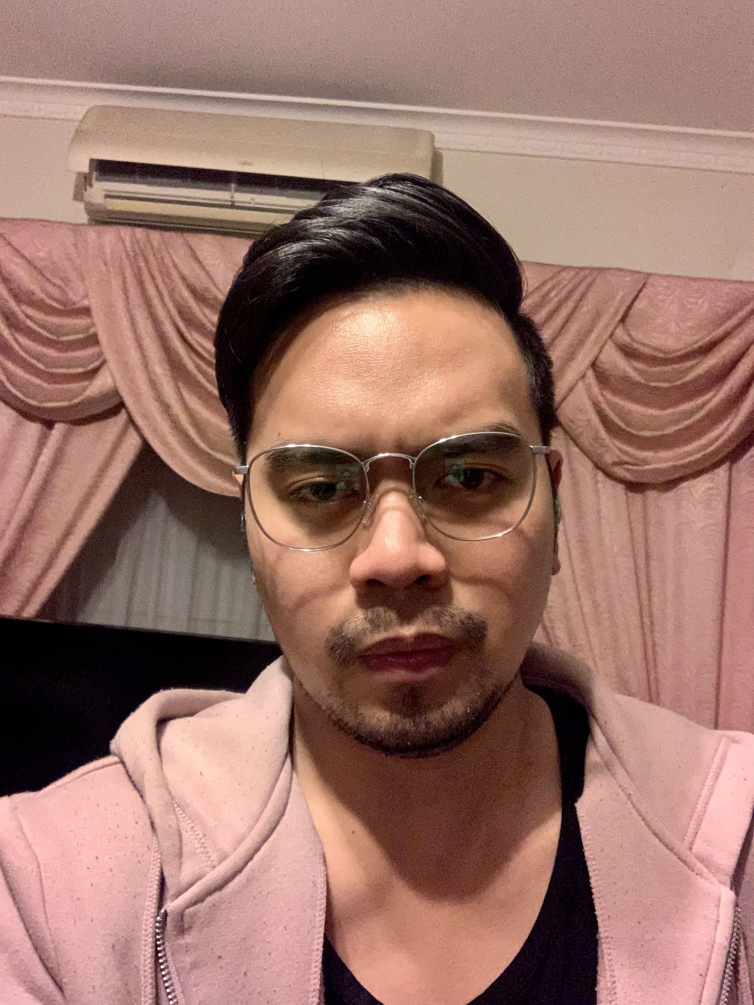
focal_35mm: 32
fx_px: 929
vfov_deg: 56.8
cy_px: 502
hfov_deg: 44.2
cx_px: 377
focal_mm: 2.87
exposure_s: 1/20
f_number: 2.2
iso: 500
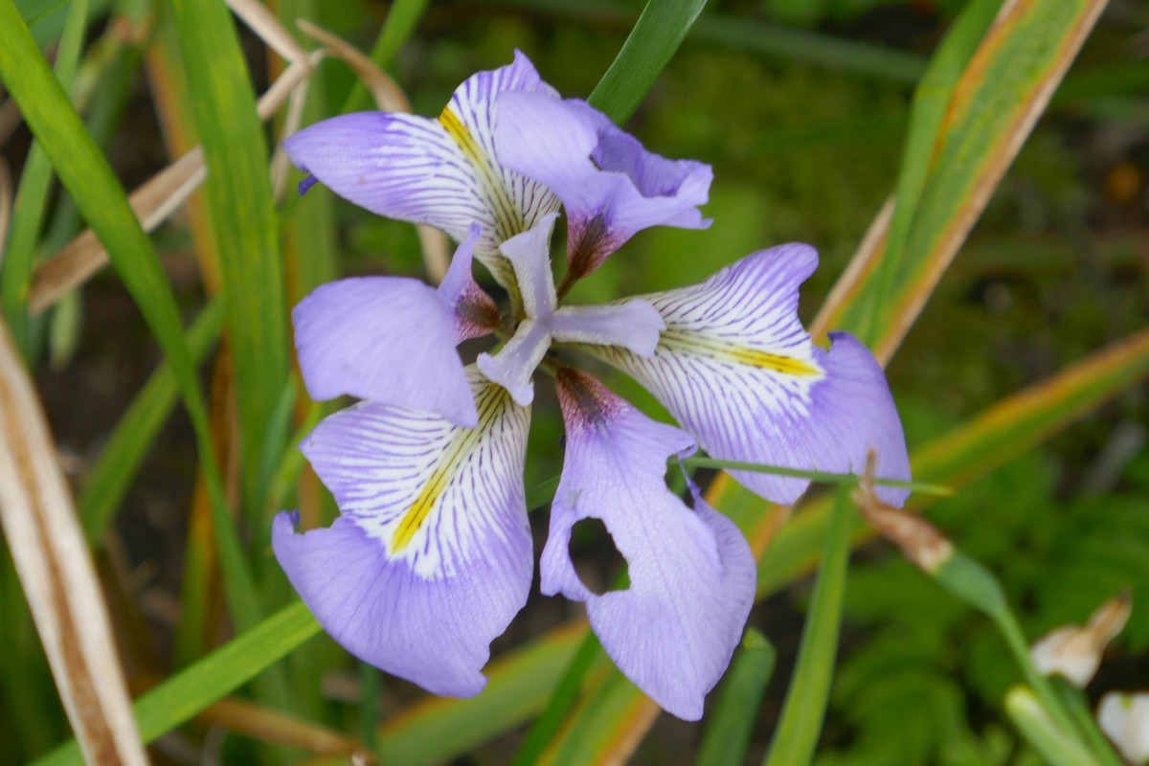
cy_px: 383
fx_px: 5106
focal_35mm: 160
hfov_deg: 12.8
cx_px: 574
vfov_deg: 8.6
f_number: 5.9
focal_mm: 58.3
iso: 160
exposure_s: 1/100
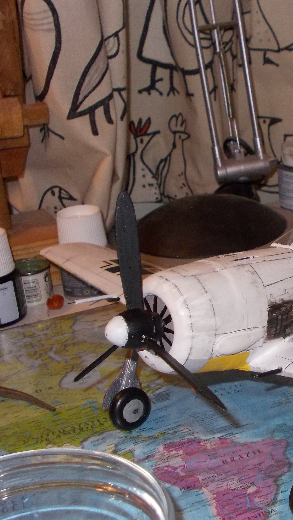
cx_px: 322
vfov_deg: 33.3
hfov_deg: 18.4
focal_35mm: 63
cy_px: 261
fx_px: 870
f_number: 3.3
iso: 200
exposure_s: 1/30
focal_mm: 6.1
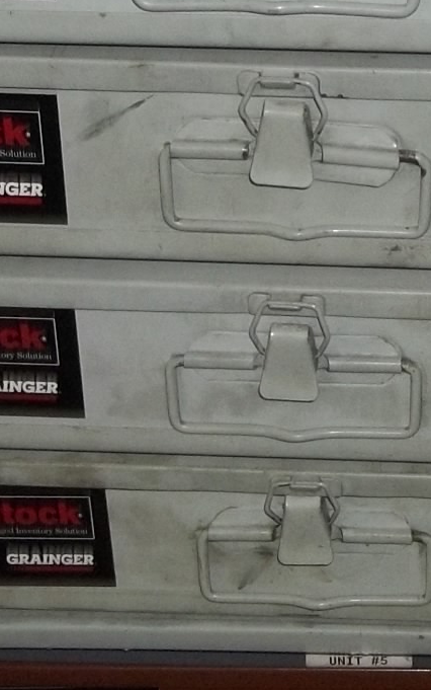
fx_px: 1916
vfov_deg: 20.4
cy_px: 327
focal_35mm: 102
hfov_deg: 12.6
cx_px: 451
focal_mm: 5.7
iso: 160
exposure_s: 1/30
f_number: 2.9
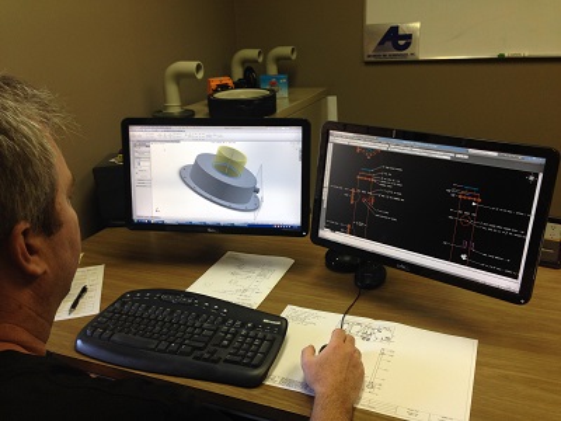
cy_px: 210
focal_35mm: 33
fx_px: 535
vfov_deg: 42.9
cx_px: 280
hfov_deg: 55.4
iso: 50
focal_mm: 4.12
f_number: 2.4
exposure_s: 1/24
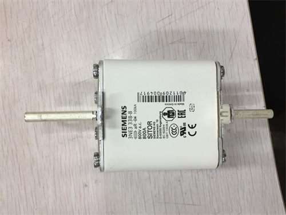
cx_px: 143
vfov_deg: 48.2
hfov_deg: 61.7
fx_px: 240
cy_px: 108
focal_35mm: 29
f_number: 2.2
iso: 32
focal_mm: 4.15
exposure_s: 1/33
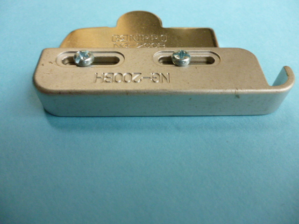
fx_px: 242
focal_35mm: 28
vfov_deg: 49.7
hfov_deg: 63.4
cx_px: 150
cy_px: 112
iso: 400
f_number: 3.1
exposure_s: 1/40
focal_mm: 5
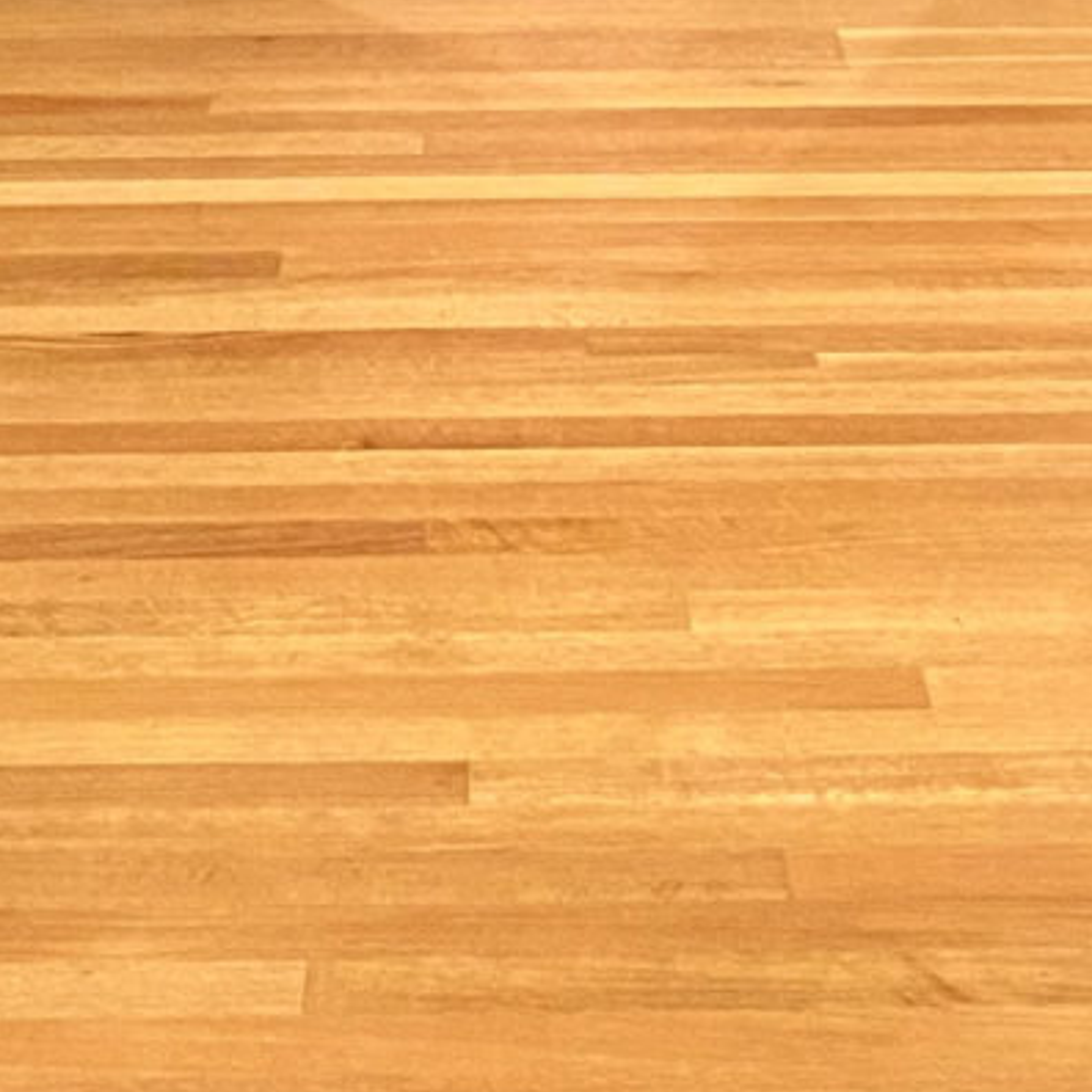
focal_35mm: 119
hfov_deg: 14.6
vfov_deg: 12.4
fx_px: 4247
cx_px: 585
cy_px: -1280
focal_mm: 4.25
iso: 800
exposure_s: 1/30
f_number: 1.8
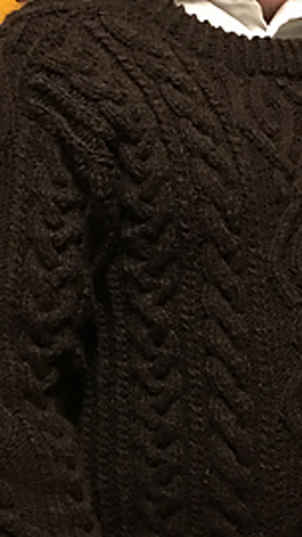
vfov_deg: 28.2
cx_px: 246
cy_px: 268
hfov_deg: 16.0
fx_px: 1067
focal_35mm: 75
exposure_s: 1/4
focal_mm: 4.15
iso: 100
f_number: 2.2
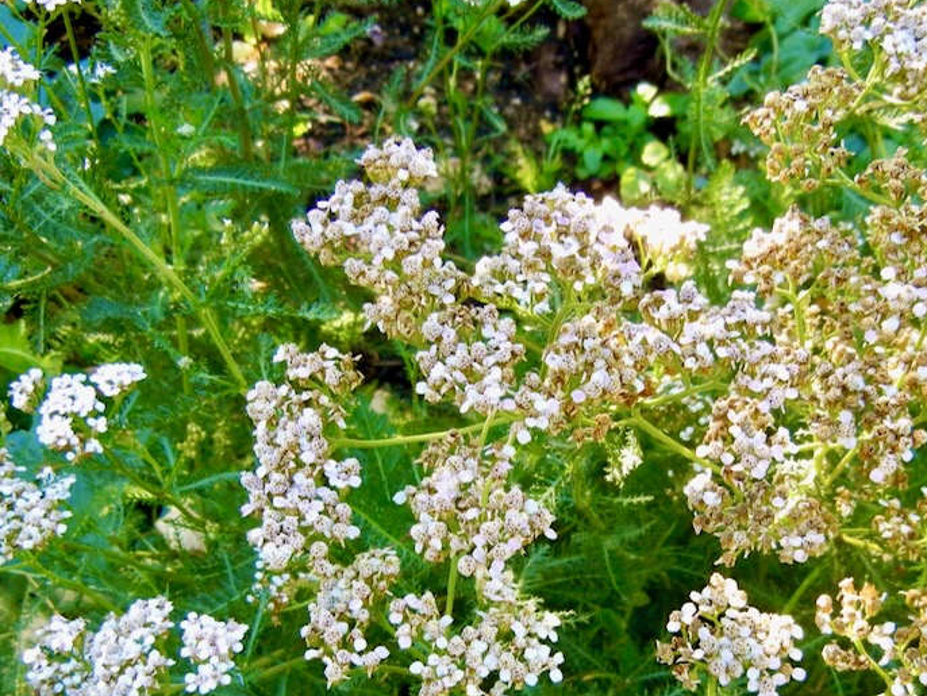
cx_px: 443
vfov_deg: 40.7
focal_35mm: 35
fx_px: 938
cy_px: 379
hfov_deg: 52.6
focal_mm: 5.4
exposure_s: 1/57.1
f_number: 3.5
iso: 160
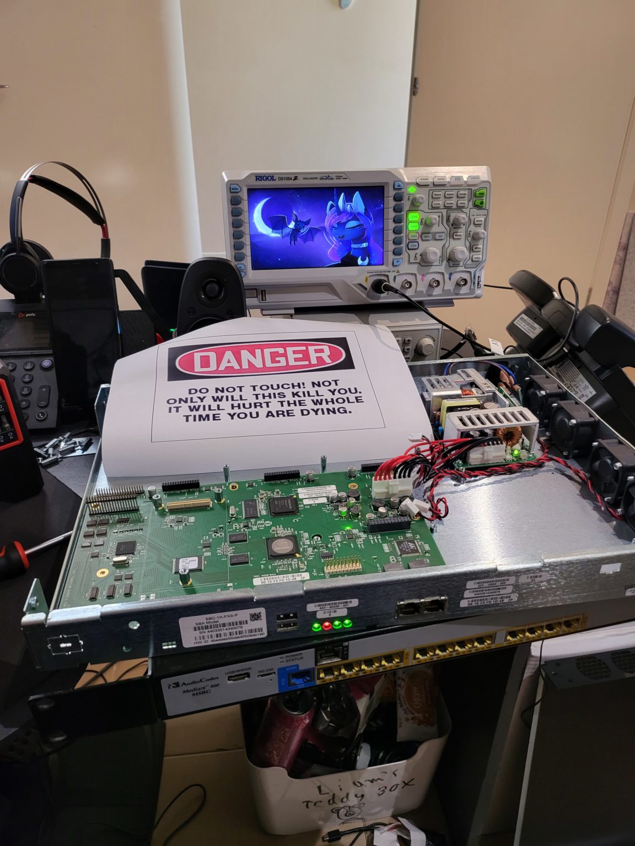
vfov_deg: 71.6
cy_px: 423
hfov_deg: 56.8
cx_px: 318
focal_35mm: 24
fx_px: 587
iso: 250
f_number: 1.8
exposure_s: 1/50
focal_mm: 5
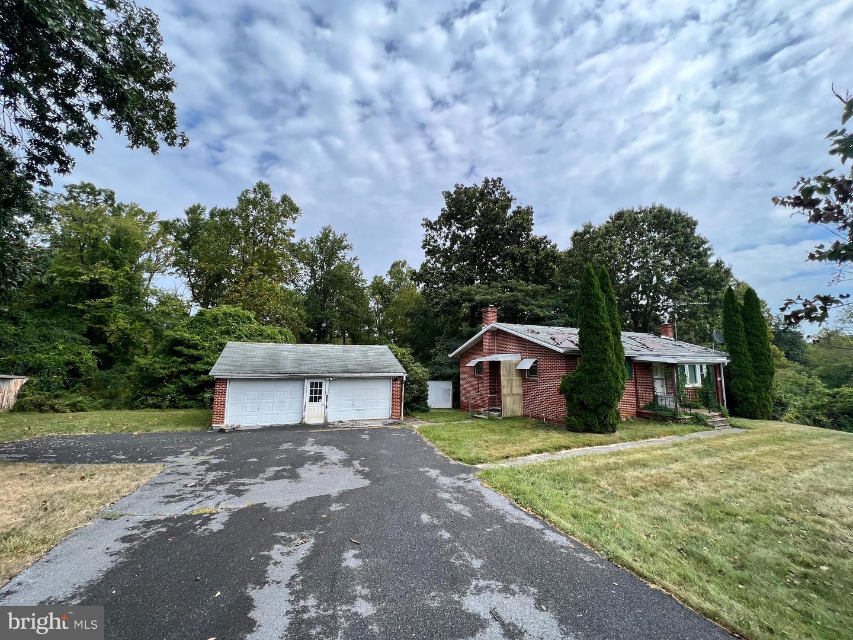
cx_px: 426
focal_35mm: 13
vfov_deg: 89.9
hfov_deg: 106.2
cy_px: 320
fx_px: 320
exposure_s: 1/1119
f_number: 1.8
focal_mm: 1.57
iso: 32
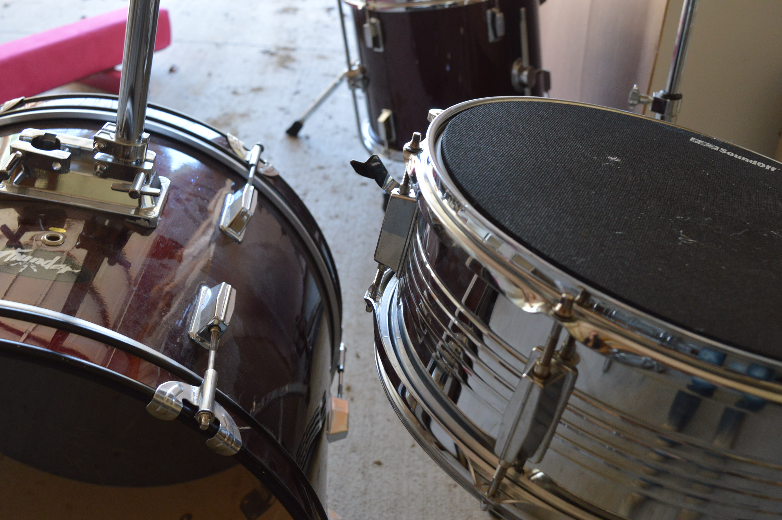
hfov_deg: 49.6
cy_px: 260
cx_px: 391
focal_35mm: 39
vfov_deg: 34.1
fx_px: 846
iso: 800
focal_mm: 26
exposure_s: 1/60
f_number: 5.6
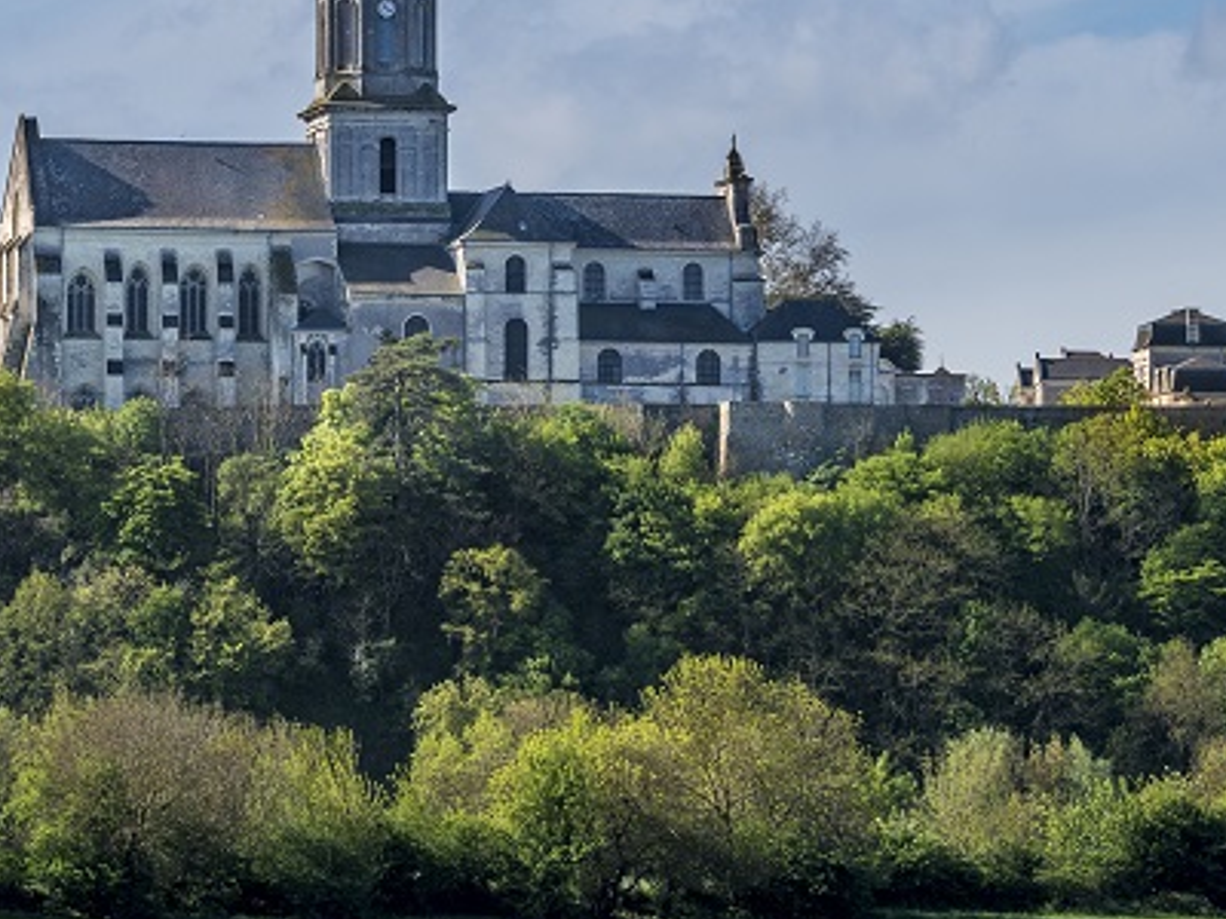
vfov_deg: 5.4
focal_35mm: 276
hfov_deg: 7.2
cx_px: 481
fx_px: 9775
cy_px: 397
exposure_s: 1/400
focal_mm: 112
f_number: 8
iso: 200
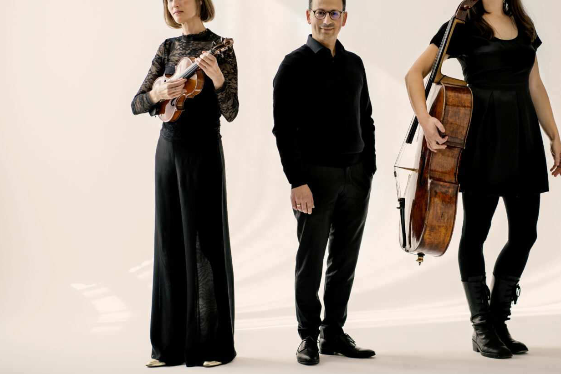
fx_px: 1651
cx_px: 334
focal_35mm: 106
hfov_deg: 19.3
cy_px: 160
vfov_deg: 12.9
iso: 400
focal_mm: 85
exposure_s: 1/400
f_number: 3.2
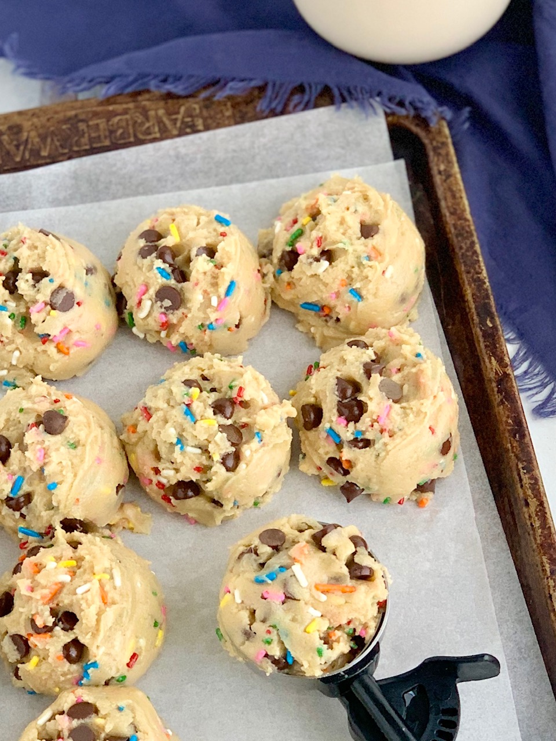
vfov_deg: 36.8
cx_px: 278
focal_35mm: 52
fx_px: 1114
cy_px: 370
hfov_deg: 28.0
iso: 125
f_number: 2.4
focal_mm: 6
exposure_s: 1/122
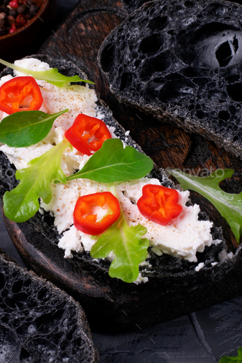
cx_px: 86
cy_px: 168
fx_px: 1291
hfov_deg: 10.7
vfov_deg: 16.0
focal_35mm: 128
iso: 100
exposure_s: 1/160
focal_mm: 50
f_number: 13
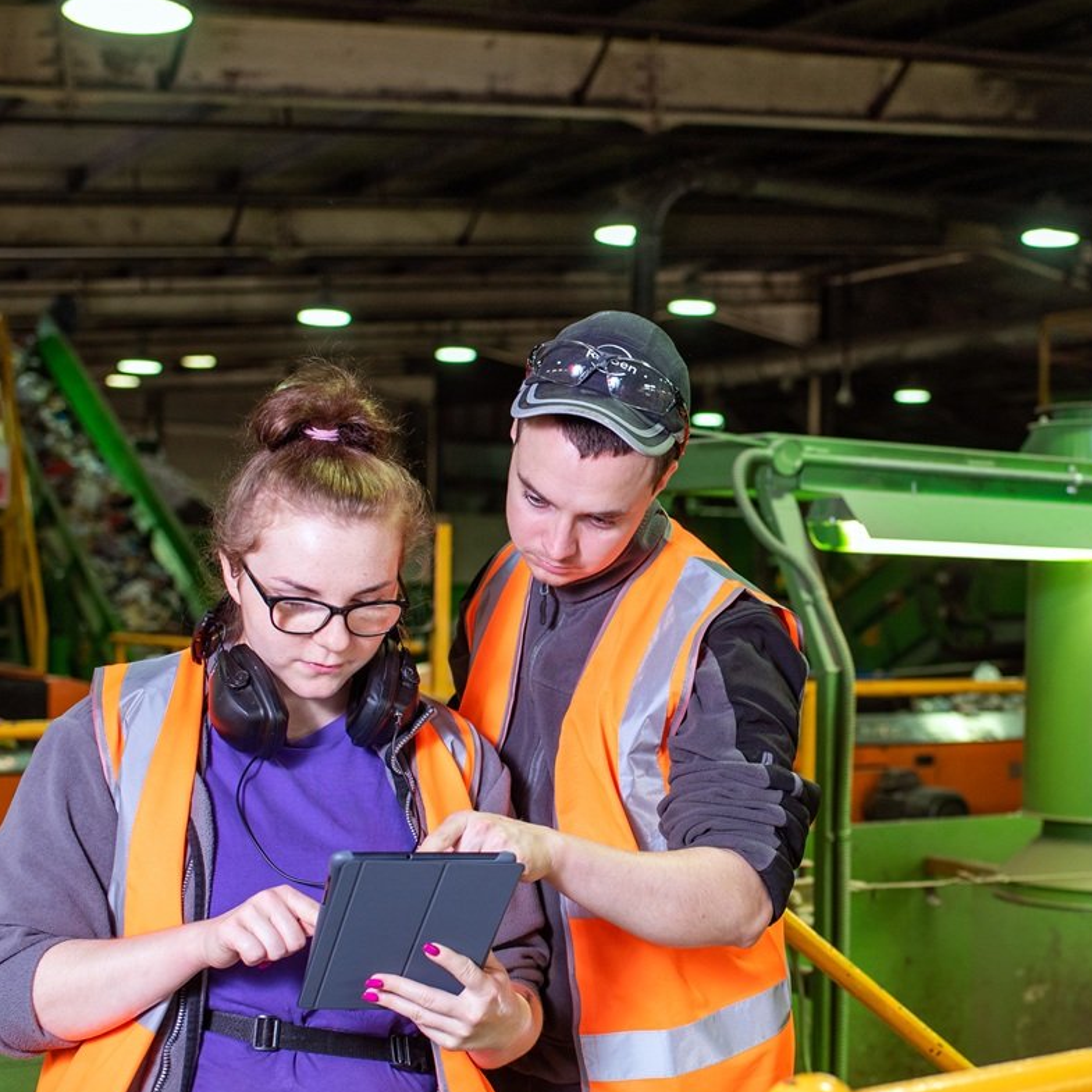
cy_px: 632
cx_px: 778
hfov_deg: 29.7
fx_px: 2034
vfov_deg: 30.0
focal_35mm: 57
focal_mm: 35
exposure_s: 1/100
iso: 640
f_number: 2.8
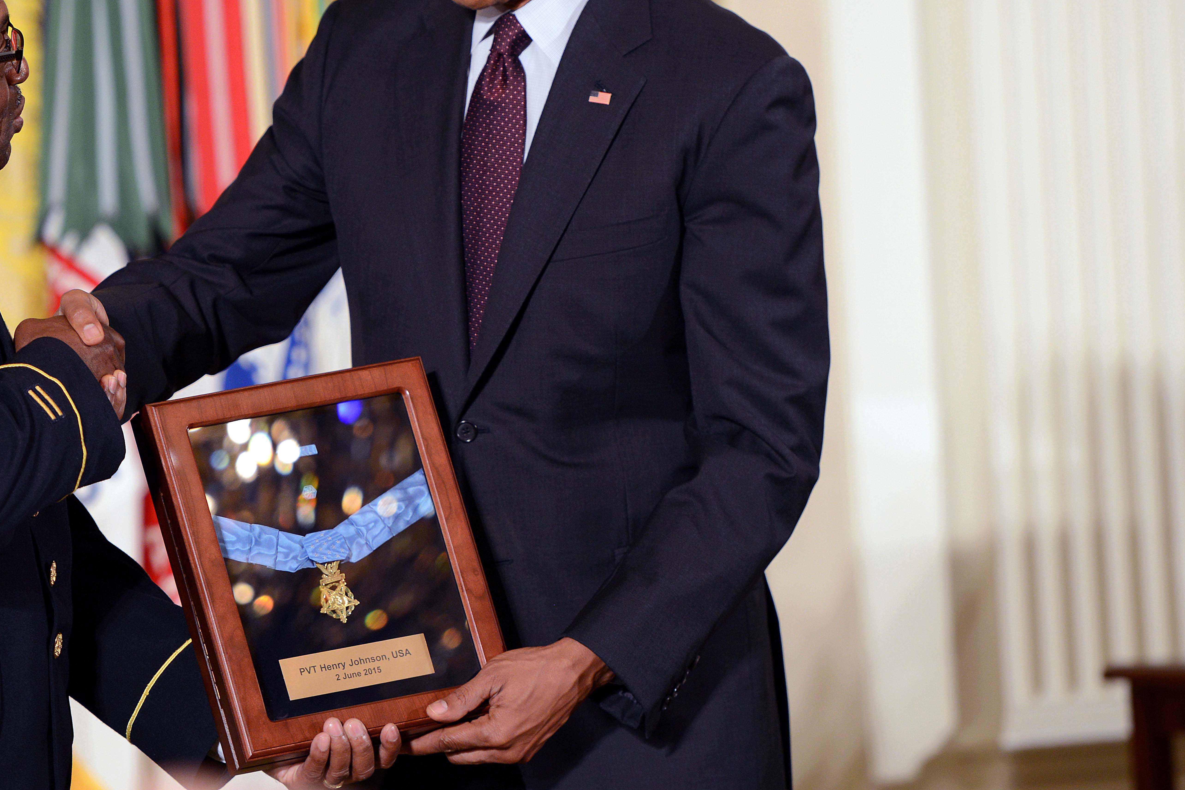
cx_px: 343
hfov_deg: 9.0
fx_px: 7537
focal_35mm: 229
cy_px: 244
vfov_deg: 6.0
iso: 800
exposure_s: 1/250
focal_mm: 160
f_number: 2.8
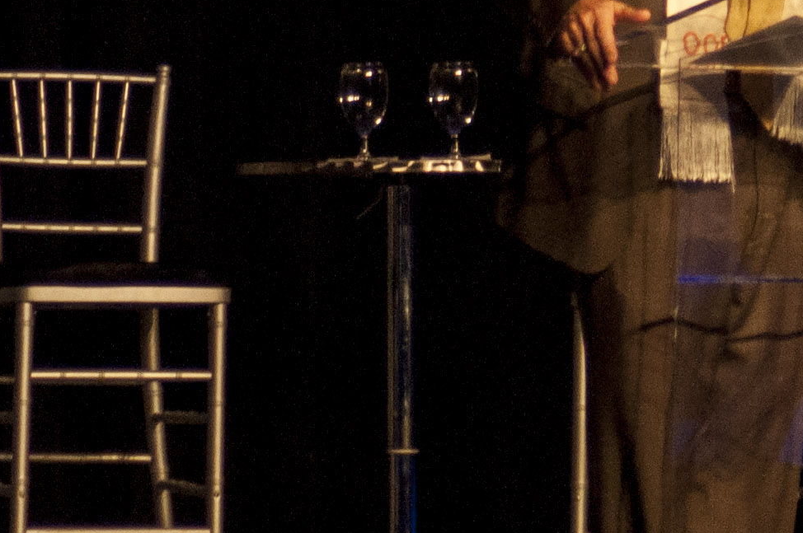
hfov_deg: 3.3
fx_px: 13974
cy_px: -283
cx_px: 1449
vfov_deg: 2.2
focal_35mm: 627
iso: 1600
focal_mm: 95
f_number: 4.5
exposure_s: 1/100
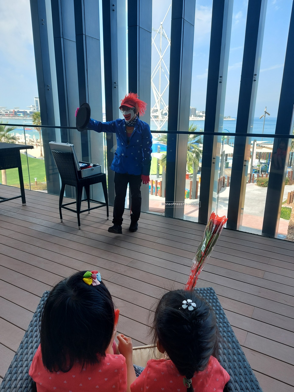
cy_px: 196
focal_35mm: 24
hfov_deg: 56.8
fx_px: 272
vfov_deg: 71.6
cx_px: 147
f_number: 1.8
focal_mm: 5.23
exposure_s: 1/224
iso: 32
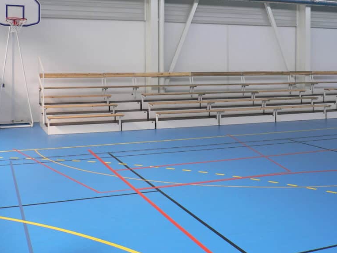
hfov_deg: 40.2
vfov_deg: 30.6
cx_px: 210
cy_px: 84
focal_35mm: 47
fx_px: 457
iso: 80
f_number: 2.8
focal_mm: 5.8
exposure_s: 1/100
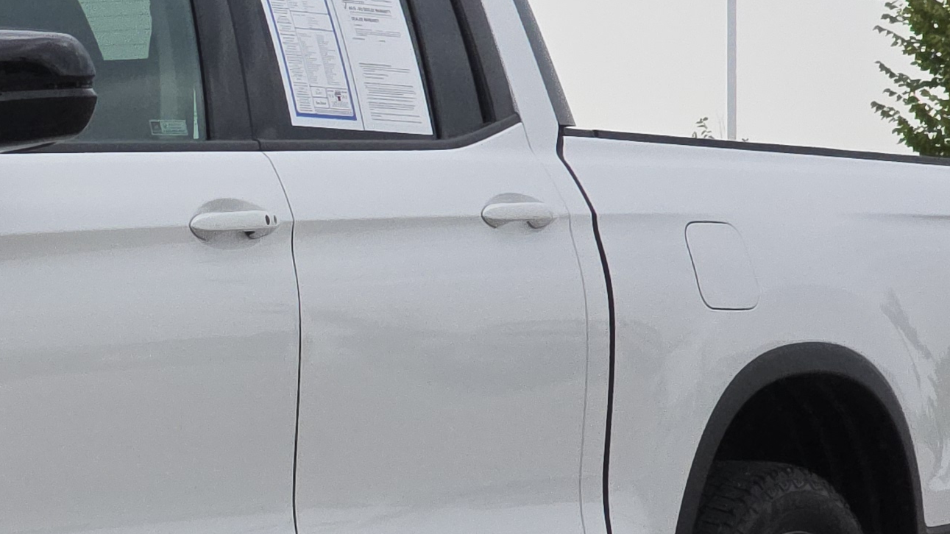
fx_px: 5869
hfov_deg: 9.1
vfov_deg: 5.2
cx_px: -345
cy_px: 394
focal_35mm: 233
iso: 50
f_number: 2.4
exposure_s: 1/895
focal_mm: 7.9
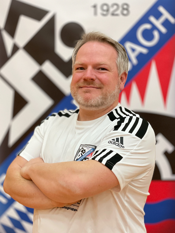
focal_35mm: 52
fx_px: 351
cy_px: 116
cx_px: 88
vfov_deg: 36.8
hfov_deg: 28.0
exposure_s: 1/100
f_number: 2
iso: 250
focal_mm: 6
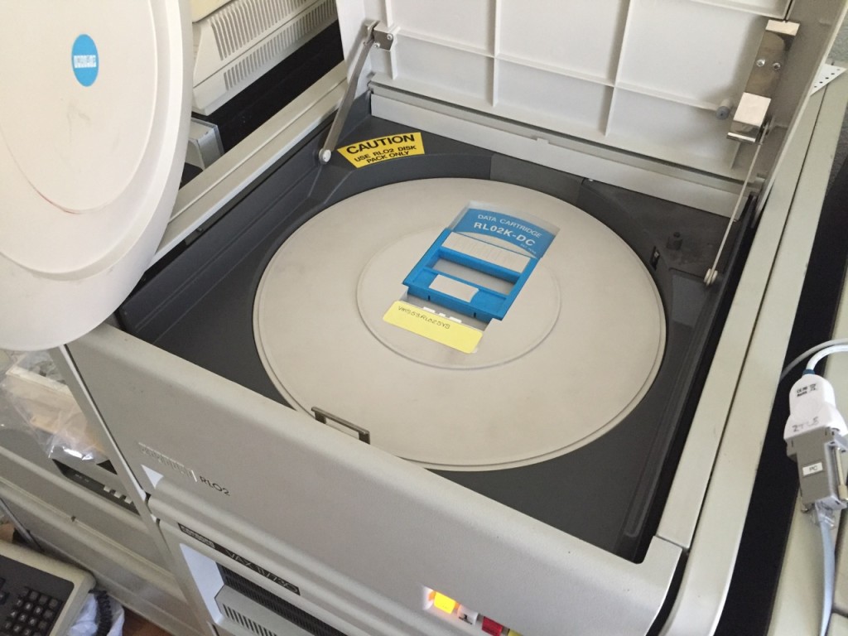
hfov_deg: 61.7
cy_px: 318
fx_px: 710
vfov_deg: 48.2
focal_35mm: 29
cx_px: 424
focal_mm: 4.15
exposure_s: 1/30
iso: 250
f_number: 2.2
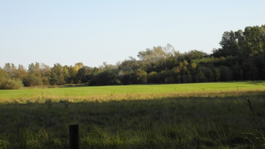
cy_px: 74
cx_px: 132
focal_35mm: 77
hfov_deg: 27.5
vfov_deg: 15.7
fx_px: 541
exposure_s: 1/180
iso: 100
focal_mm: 12.8
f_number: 6.6
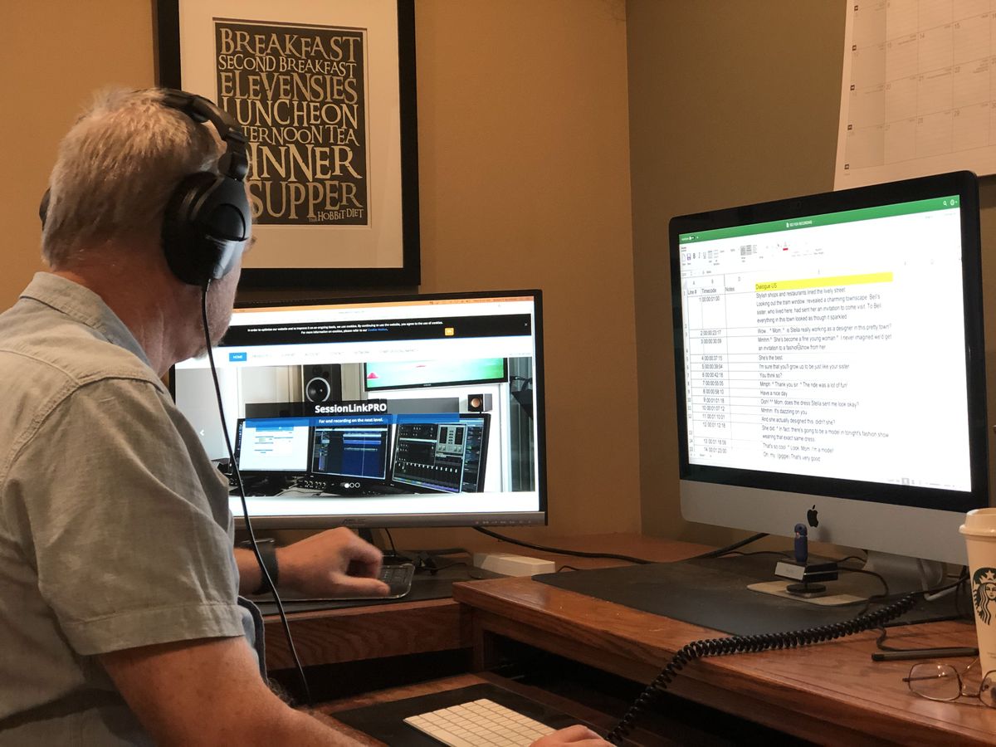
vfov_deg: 25.7
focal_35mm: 57
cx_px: 498
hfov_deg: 33.8
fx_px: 1640
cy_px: 374
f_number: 2.8
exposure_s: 1/60
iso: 250
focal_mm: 6.6
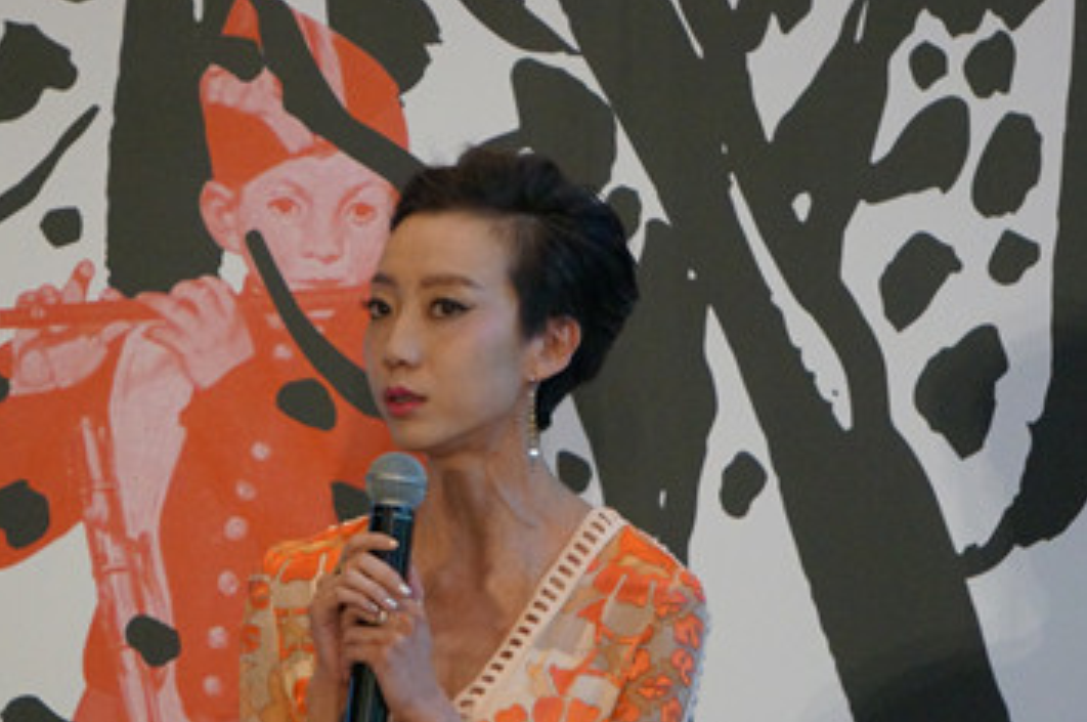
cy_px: 449
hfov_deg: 4.7
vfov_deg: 3.1
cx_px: 448
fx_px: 13263
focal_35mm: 440
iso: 3200
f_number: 6.3
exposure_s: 1/100
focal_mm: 173
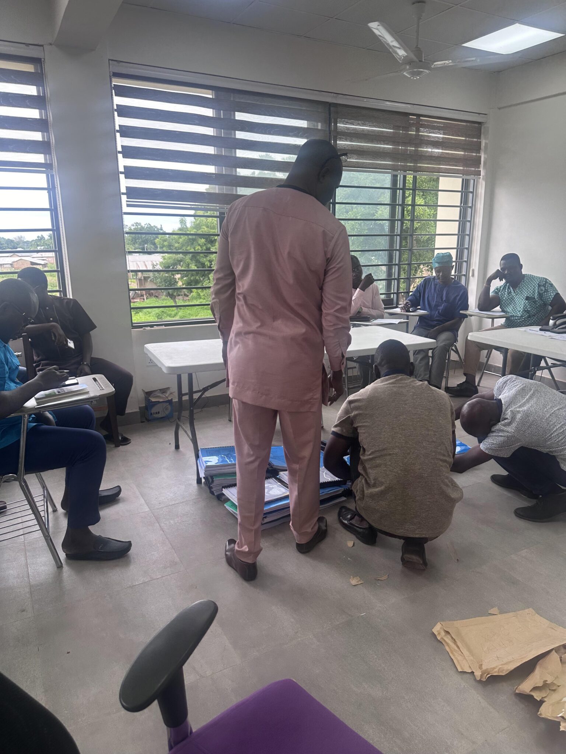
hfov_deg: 56.8
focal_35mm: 24
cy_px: 377
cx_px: 283
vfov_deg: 71.6
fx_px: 523
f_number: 1.78
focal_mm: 6.86
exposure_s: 1/238
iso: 80
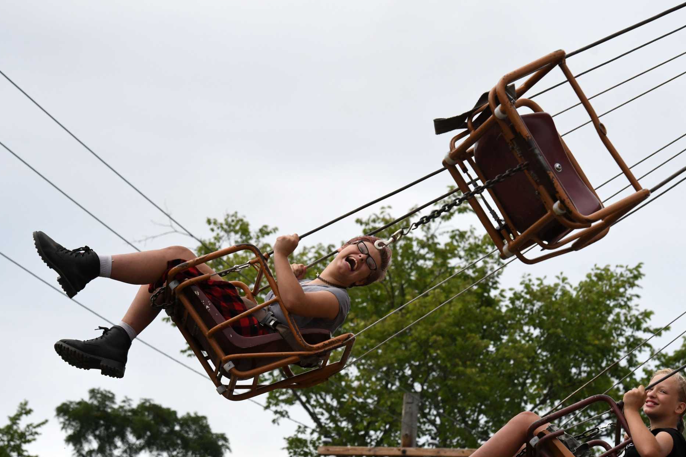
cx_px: 347
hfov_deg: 11.2
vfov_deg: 7.5
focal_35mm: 184
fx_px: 3506
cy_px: 238
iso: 1250
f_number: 8
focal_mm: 112
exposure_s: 1/5000
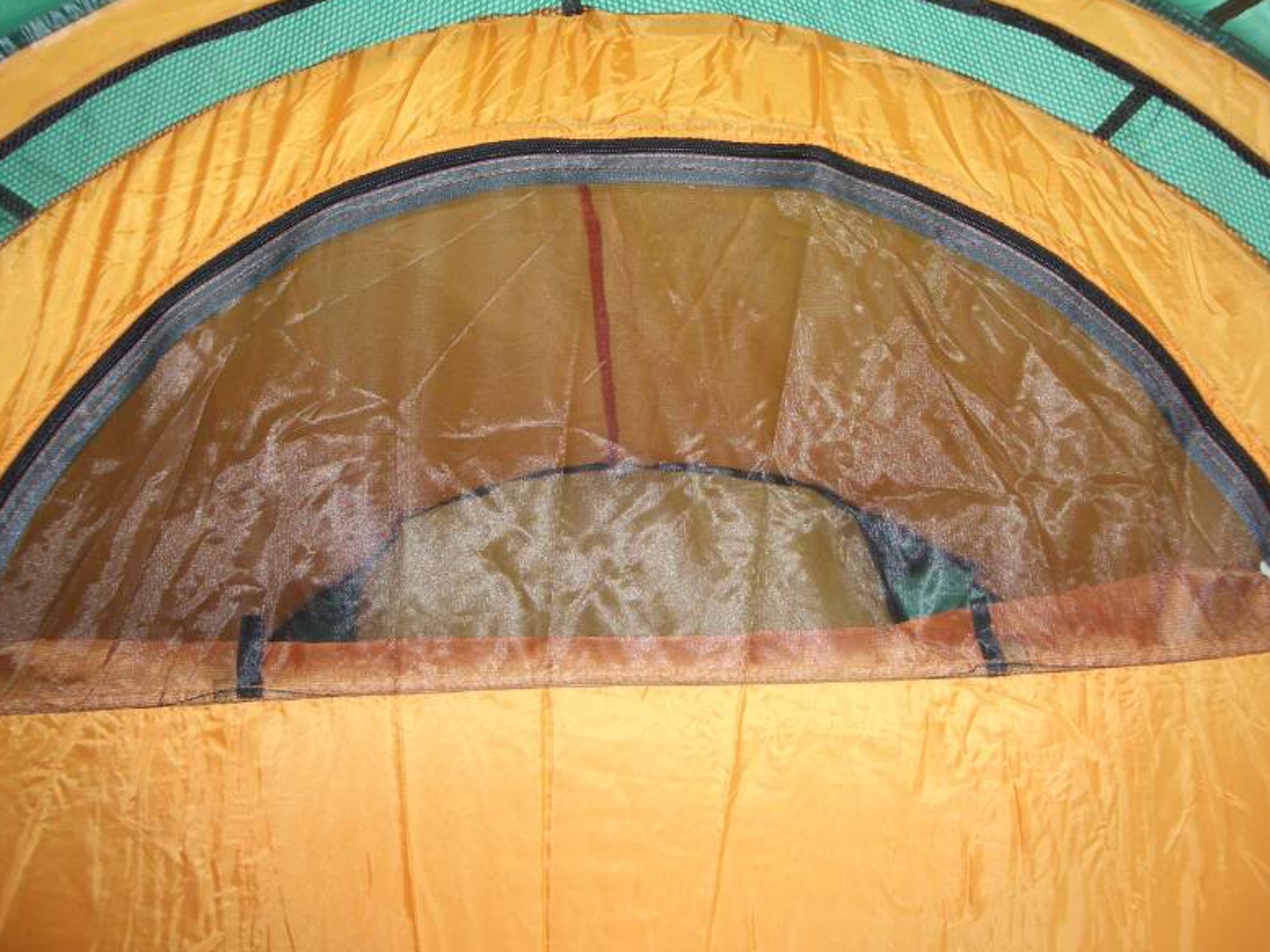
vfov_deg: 39.6
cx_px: 633
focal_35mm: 36
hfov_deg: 51.4
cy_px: 474
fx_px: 1320
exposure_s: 1/60
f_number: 2.6
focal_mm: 5.8
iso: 100
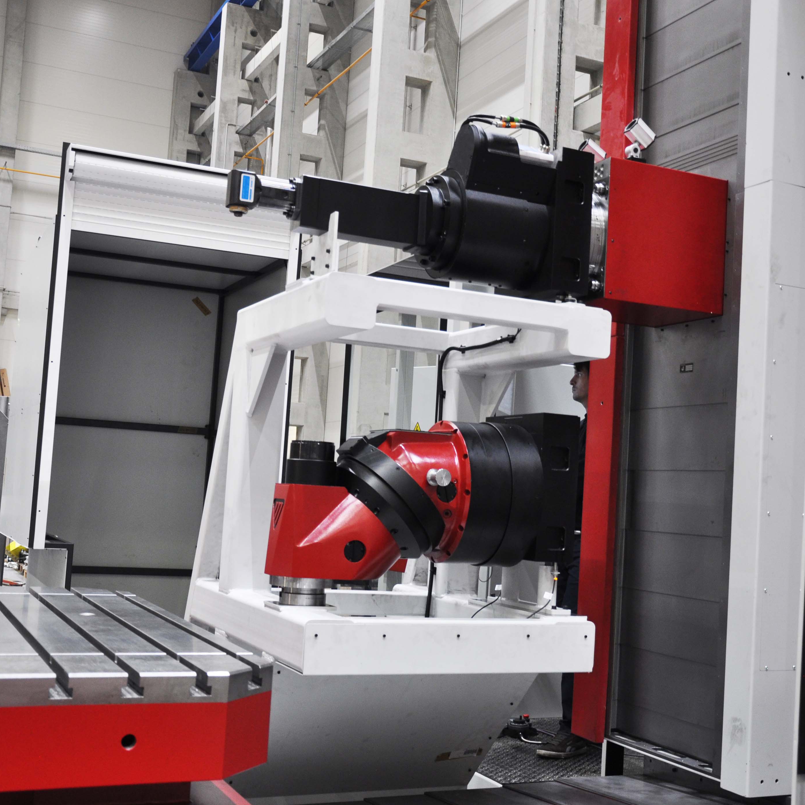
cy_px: 411
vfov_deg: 36.1
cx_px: 478
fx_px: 1237
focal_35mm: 47
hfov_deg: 35.9
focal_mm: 24
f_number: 4
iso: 400
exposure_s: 1/15
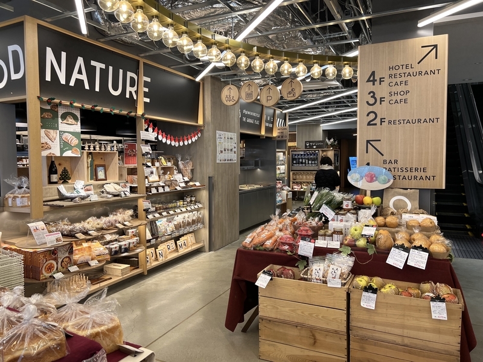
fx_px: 363
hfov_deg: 67.3
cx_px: 242
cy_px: 181
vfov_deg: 53.1
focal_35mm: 26
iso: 50
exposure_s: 1/120
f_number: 1.5
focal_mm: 5.7
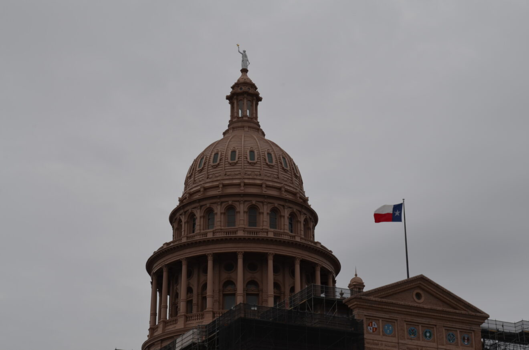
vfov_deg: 18.8
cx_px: 264
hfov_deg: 28.1
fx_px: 1056
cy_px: 175
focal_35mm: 72
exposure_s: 1/200
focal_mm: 48
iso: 100
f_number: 11
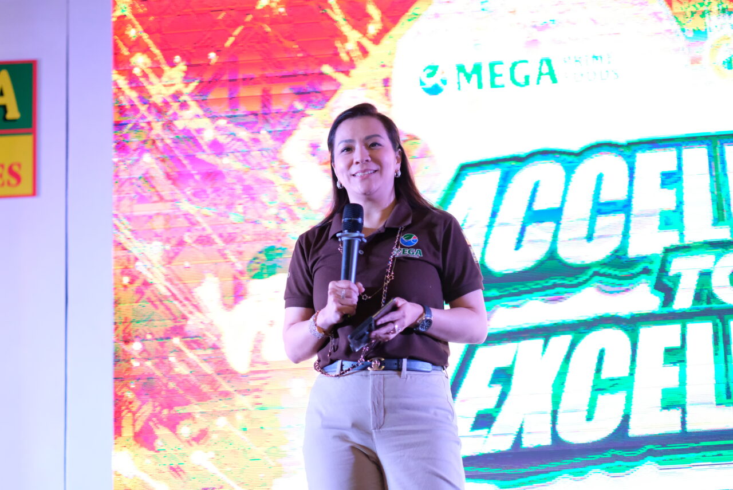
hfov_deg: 24.2
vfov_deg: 16.3
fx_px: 1711
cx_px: 366
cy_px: 245
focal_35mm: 84
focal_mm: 56
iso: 3200
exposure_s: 1/4000
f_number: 1.2
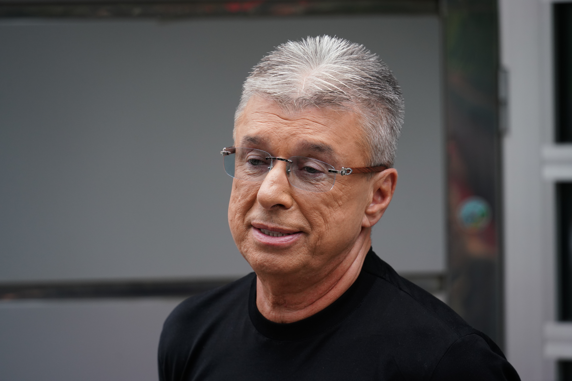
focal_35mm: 200
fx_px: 3178
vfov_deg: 6.9
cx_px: 286
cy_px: 190
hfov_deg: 10.3
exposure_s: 1/250
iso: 1000
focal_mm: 200
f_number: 5.6
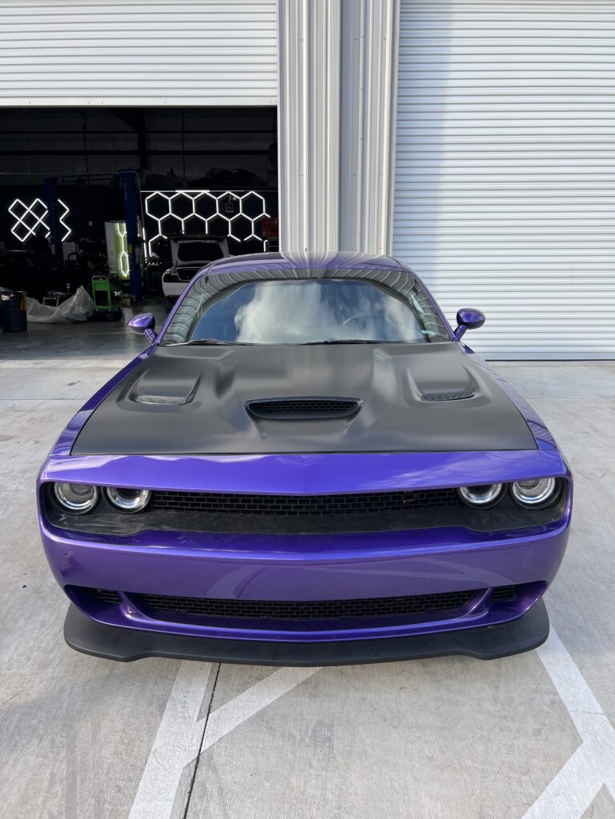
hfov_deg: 53.1
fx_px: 616
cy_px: 410
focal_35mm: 26
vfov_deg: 67.3
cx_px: 308
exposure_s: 1/666
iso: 50
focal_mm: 5.7
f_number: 1.5
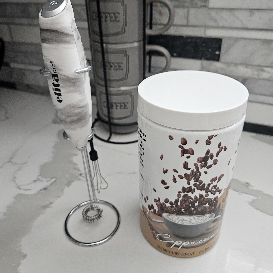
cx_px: 138
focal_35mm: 28
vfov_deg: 57.3
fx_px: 250
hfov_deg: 57.3
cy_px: 132
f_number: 1.8
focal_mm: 5.4
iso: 320
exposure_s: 1/170
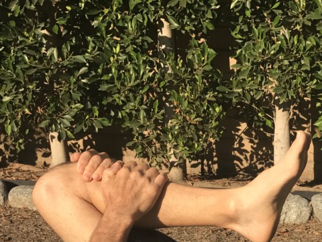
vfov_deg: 19.8
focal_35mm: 70
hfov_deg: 27.6
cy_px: 287
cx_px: 222
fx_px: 651
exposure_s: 1/1330
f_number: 1.8
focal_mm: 3.99
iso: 20
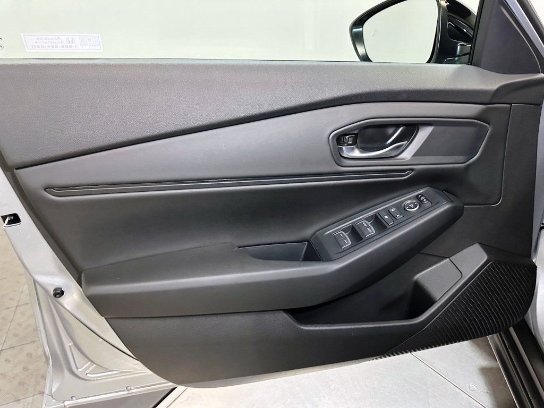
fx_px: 377
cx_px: 272
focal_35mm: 24
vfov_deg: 56.8
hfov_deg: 71.6
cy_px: 204
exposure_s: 1/40
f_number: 1.78
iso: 800
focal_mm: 6.86
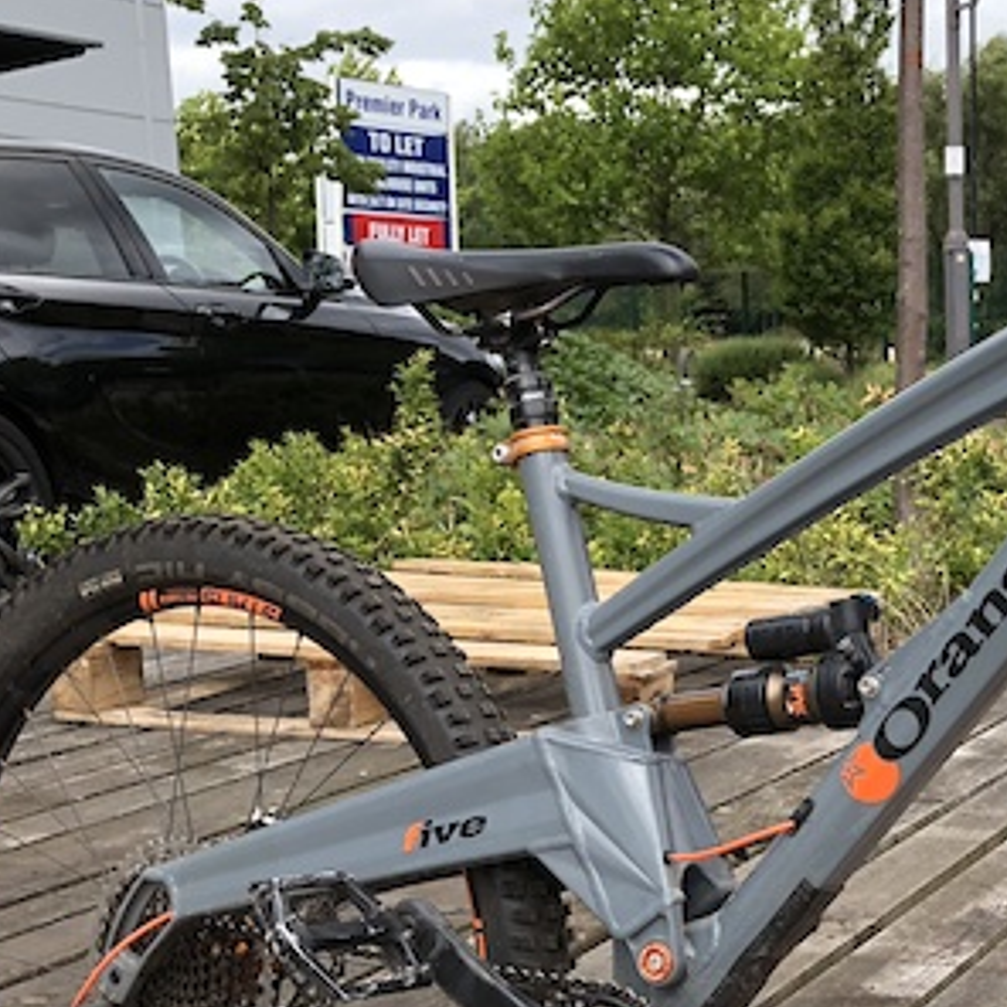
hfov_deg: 24.4
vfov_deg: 25.3
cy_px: 786
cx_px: 1044
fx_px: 2205
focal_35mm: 67
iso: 20
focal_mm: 3.99
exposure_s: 1/952
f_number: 1.8
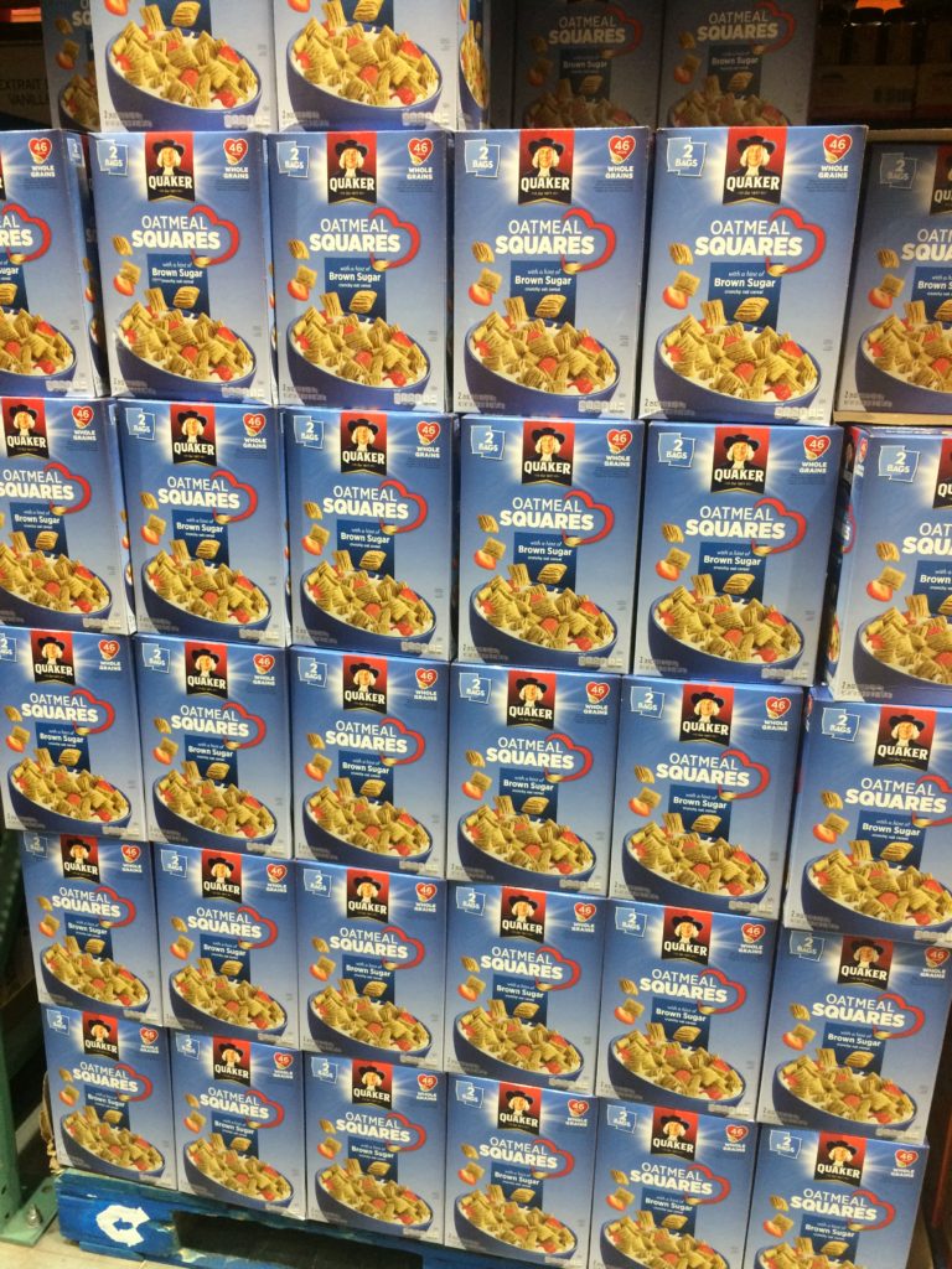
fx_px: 1063
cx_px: 476
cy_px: 634
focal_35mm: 29
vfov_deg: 61.7
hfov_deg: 48.2
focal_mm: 4.15
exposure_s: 1/30
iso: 160
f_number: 2.2
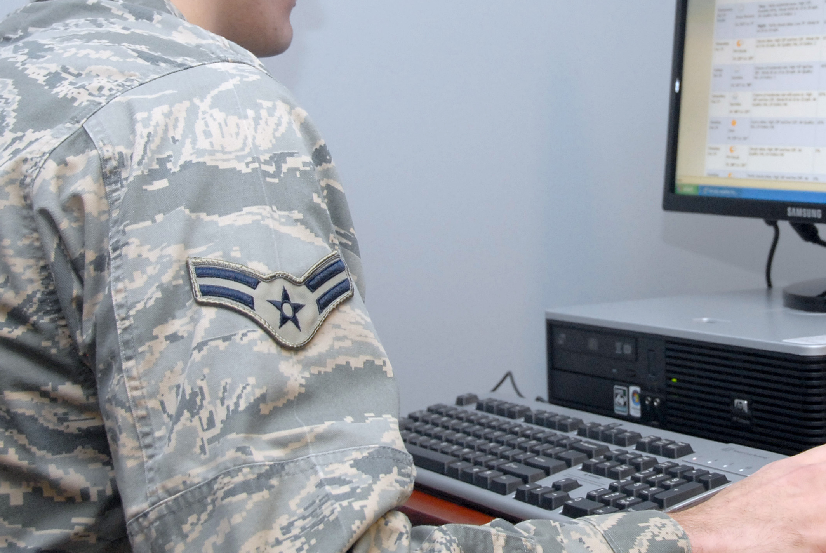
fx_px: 1631
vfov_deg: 19.1
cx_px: 532
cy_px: 139
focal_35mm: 71
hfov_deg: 28.3
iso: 400
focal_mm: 26
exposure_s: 1/60
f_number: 4
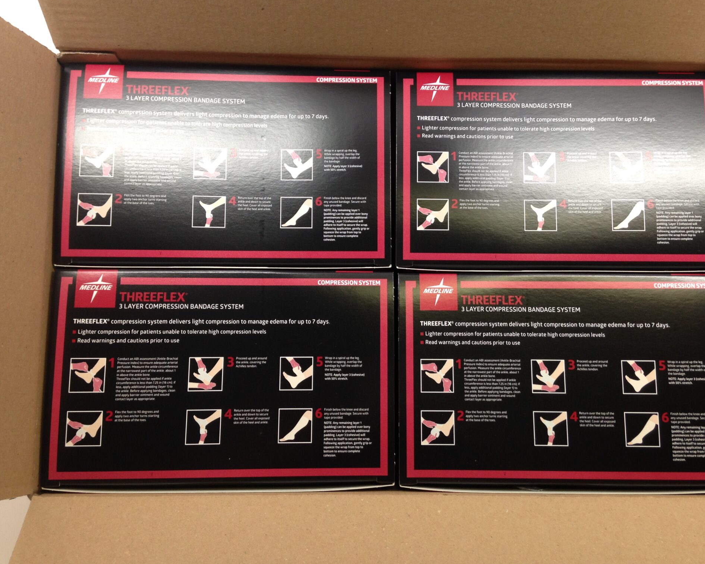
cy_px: 279
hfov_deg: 51.5
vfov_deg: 42.2
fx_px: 730
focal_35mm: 35
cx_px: 376
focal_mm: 4.12
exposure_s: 1/20
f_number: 2.4
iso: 64
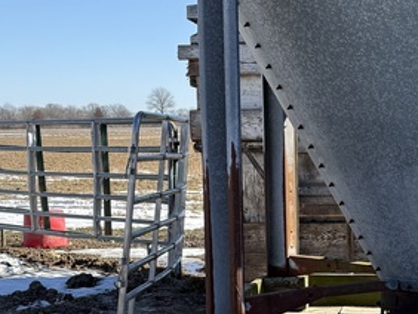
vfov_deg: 21.3
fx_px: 822
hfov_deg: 28.0
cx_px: 329
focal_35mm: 68
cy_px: 268
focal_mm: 6.76
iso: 80
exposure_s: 1/2169
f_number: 1.78
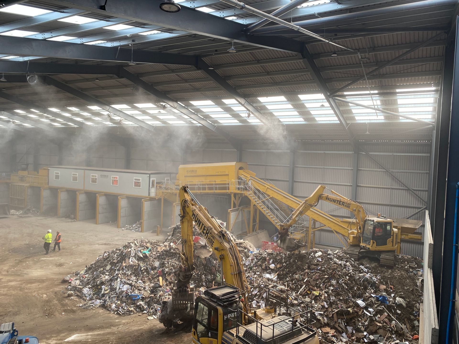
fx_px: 345
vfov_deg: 53.1
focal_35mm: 26
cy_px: 172
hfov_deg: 67.3
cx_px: 230
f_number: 1.8
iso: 40
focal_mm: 4.25
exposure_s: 1/122
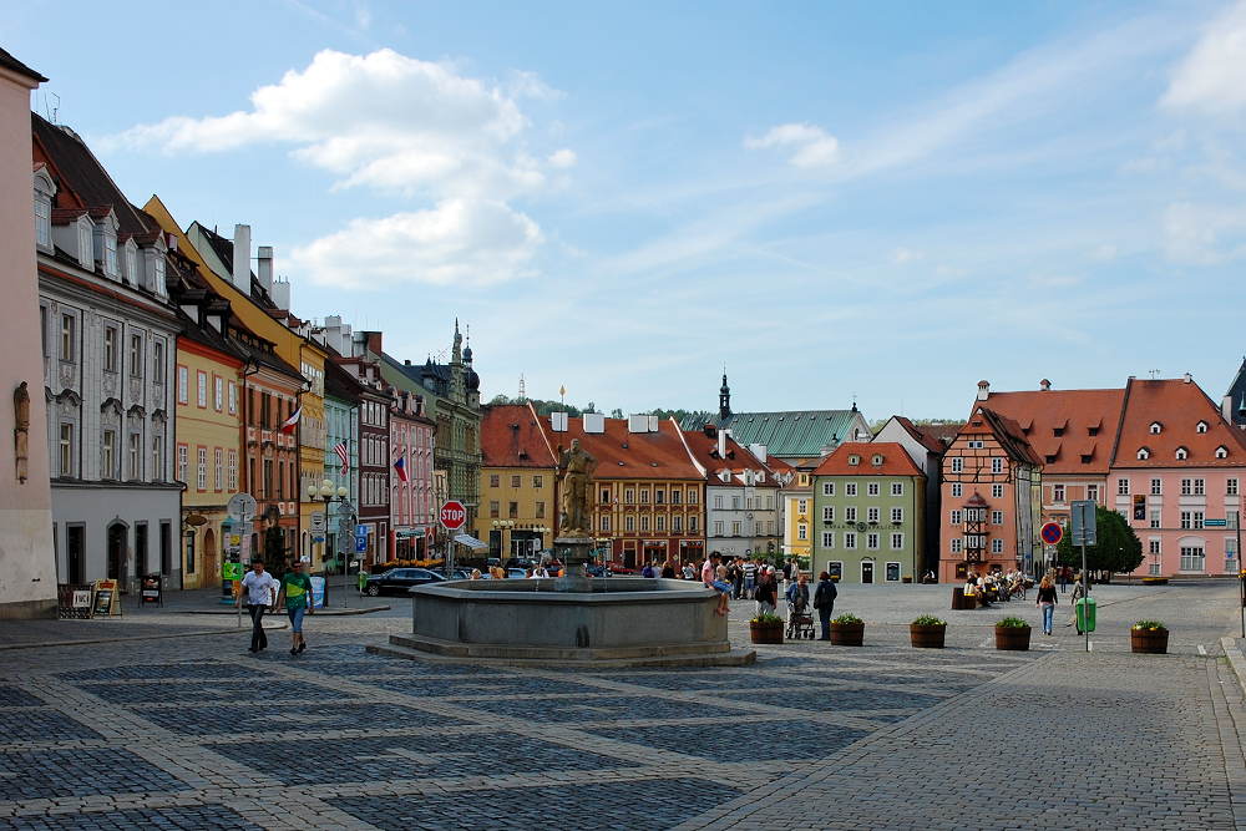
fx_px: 1298
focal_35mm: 38
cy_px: 416
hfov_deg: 51.3
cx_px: 623
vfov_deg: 35.5
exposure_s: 1/400
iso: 200
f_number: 8
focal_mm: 25
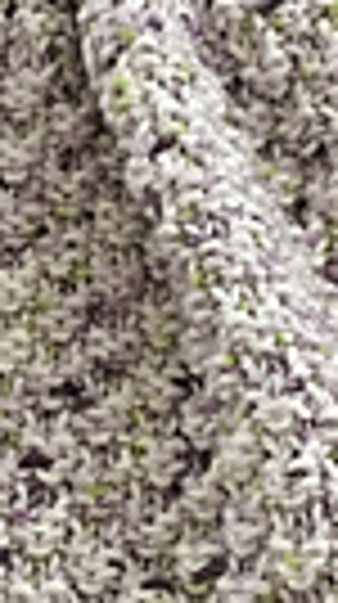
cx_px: 34
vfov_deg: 18.1
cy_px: 387
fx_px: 1887
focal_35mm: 118
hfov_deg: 10.2
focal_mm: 4.15
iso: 64
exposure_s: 1/4
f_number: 2.2
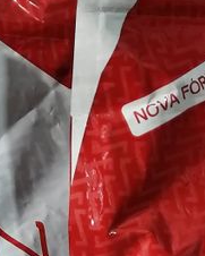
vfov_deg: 13.7
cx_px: 134
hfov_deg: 11.0
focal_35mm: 140
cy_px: 178
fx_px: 1061
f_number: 1.8
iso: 160
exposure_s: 1/30
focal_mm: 3.62
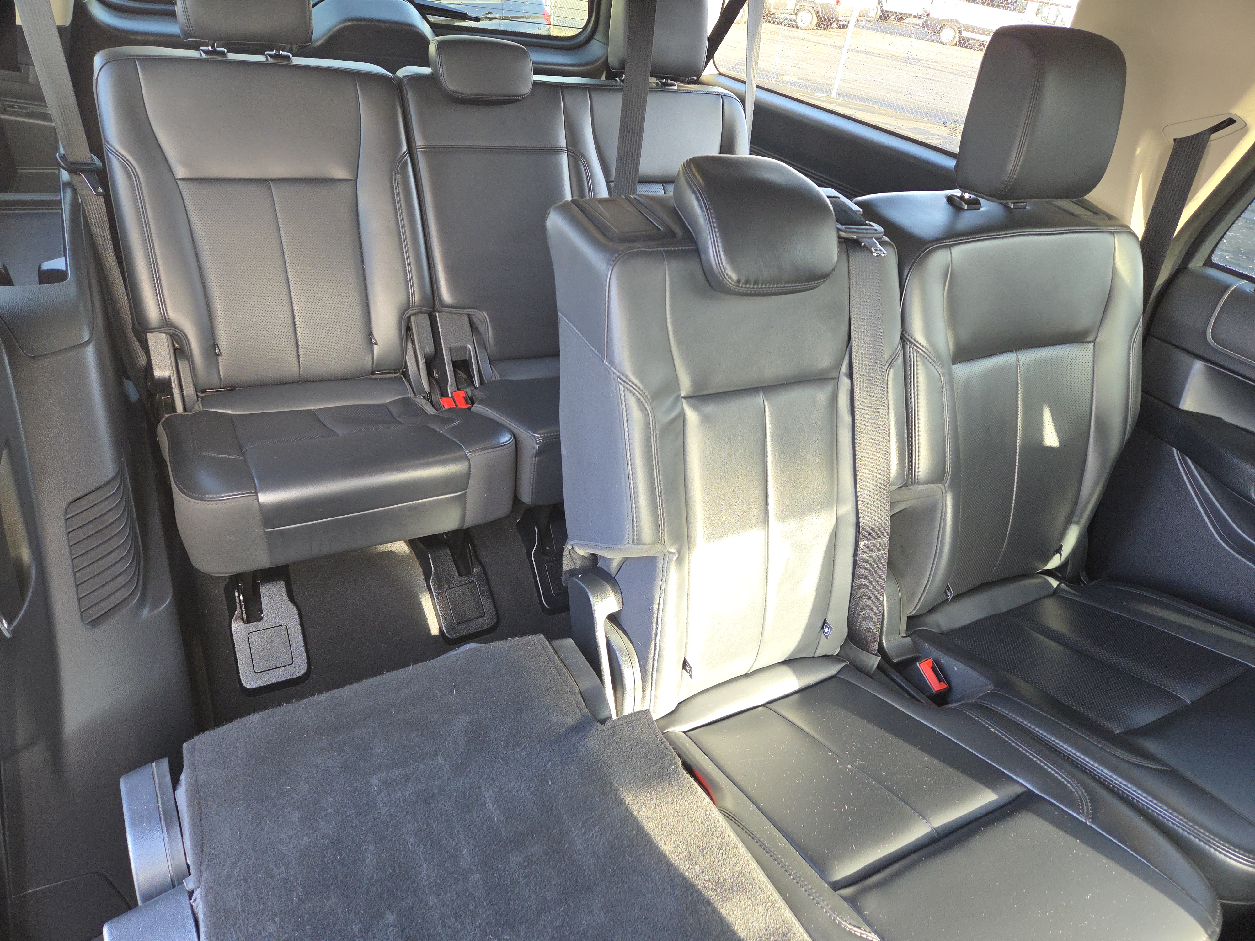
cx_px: 628
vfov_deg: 58.9
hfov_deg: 73.9
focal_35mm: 23
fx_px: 834
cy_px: 470
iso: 250
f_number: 1.8
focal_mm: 5.4
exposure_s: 1/120
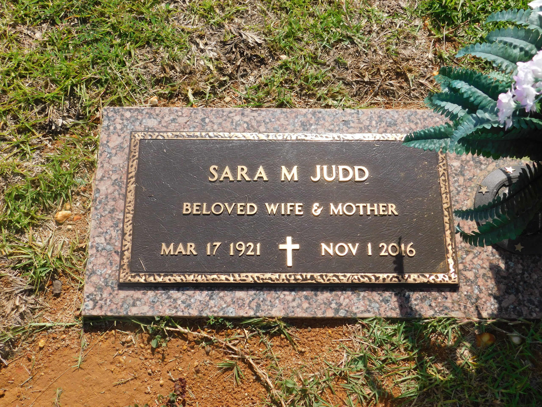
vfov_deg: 36.0
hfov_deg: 46.8
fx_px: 626
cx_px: 271
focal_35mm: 40
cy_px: 204
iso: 125
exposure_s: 1/1000
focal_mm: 7.1
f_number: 3.6
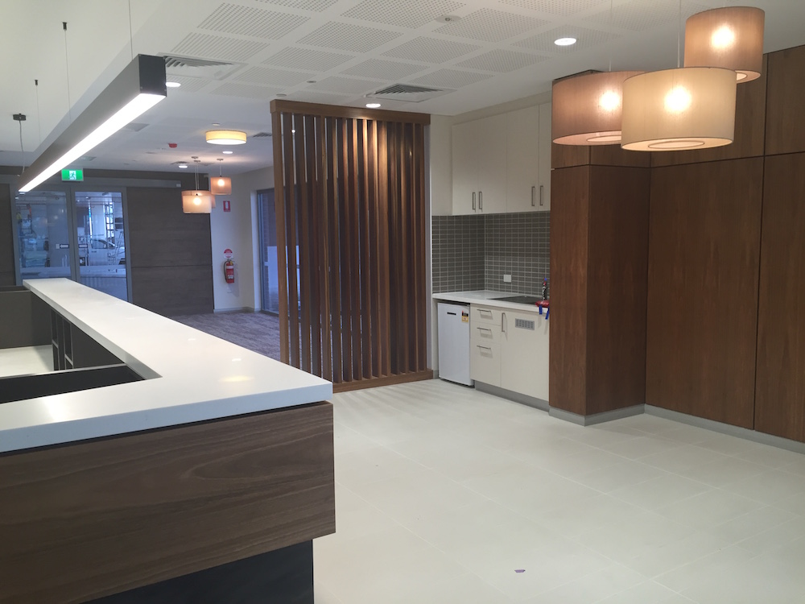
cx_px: 402
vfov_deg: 48.2
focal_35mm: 29
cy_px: 302
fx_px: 674
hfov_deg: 61.7
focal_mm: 4.15
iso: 32
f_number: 2.2
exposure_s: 1/33
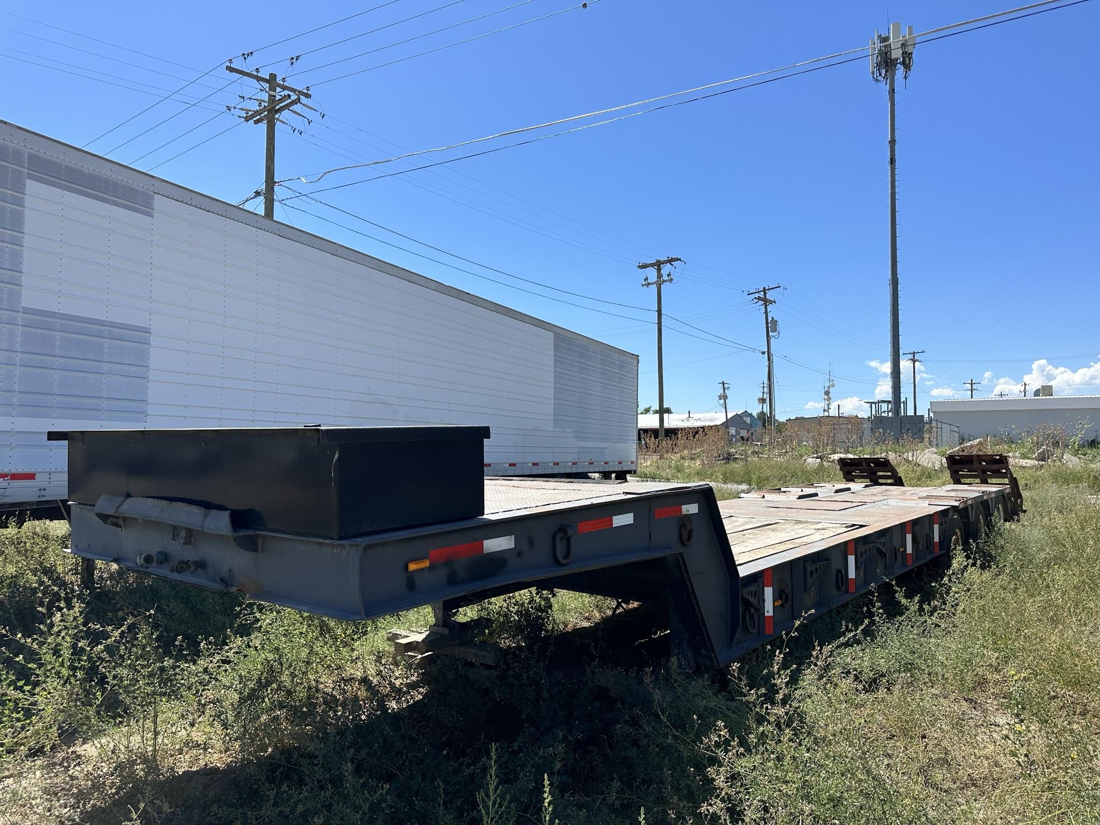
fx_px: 763
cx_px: 550
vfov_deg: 56.8
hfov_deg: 71.6
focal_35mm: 24
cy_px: 412
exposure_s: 1/4348
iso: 80
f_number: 1.78
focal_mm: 6.86
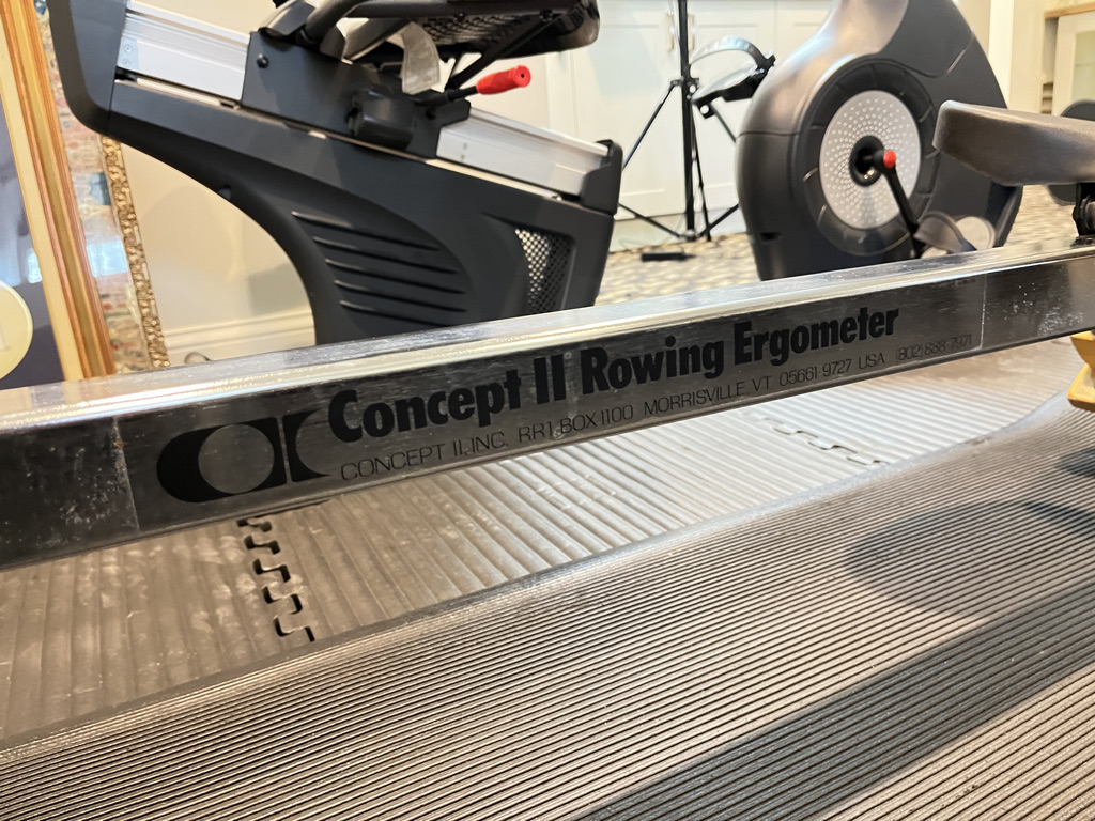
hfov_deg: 67.3
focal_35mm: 26
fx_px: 822
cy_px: 410
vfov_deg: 53.1
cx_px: 548
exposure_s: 1/30
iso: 800
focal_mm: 5.1
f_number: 1.6
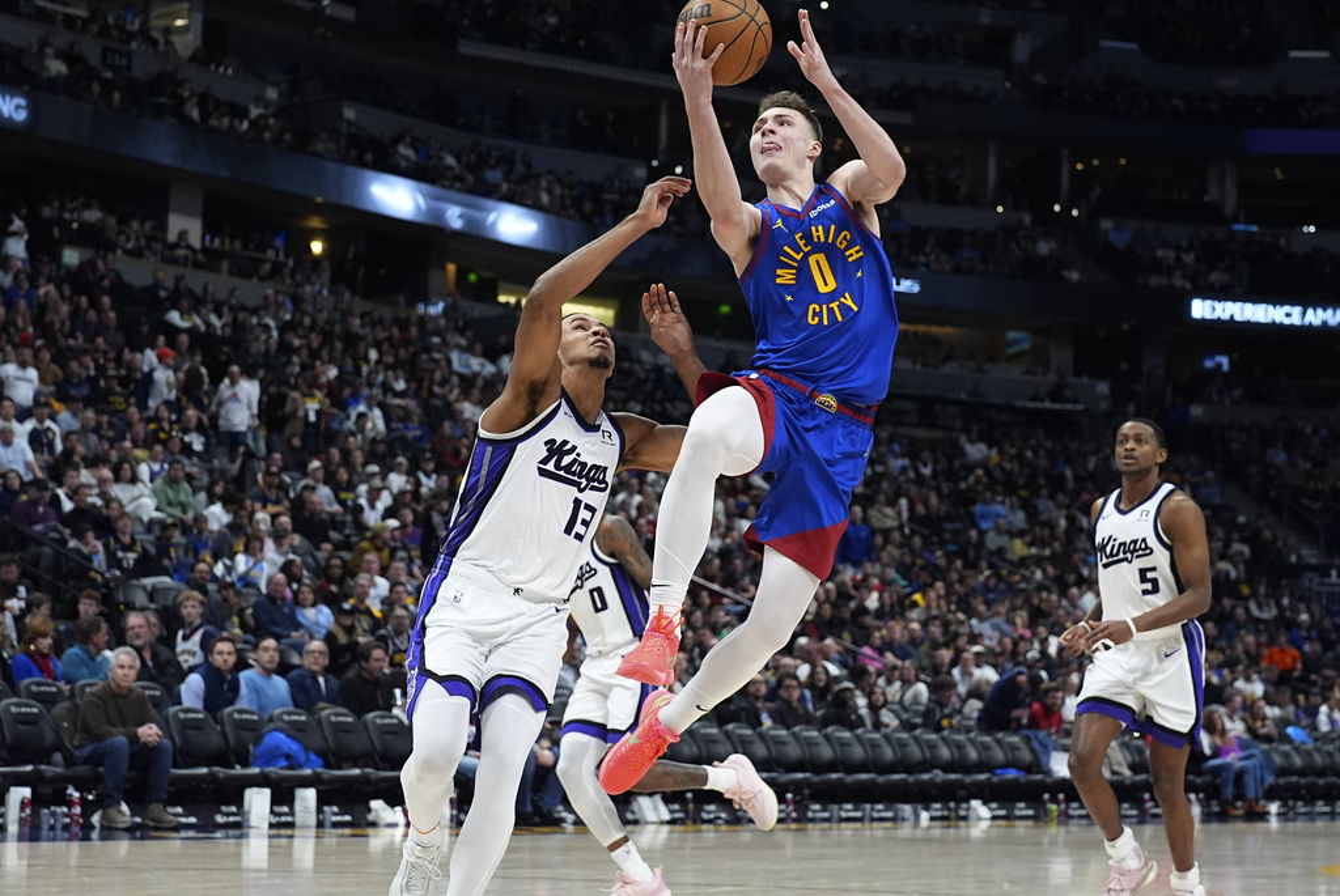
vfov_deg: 18.2
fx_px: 2794
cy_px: 448
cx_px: 670
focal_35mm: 75
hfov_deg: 27.0
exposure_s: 1/1600
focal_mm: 50
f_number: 3.2
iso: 4000
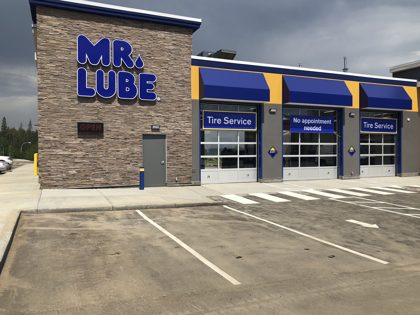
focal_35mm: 29
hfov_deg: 61.7
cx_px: 212
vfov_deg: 48.2
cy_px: 157
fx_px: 352
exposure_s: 1/3745
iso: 20
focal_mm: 3.99
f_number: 1.8
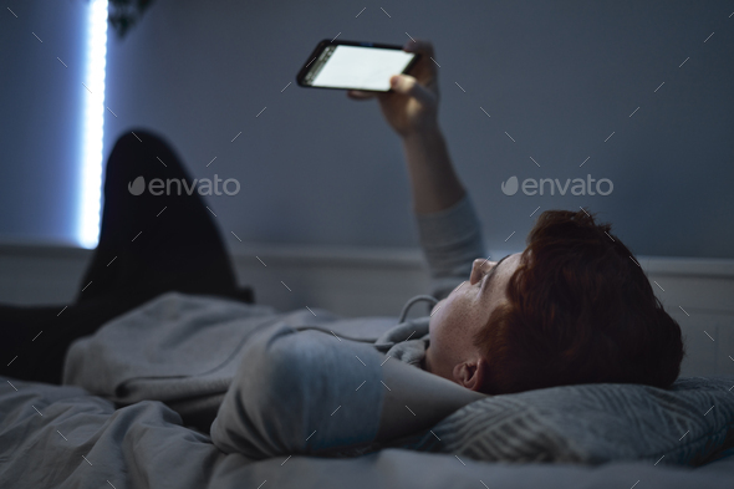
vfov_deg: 27.0
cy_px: 244
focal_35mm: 50
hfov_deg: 39.6
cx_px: 367
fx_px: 1019
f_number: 1.4
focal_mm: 50
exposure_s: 1/100
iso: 320
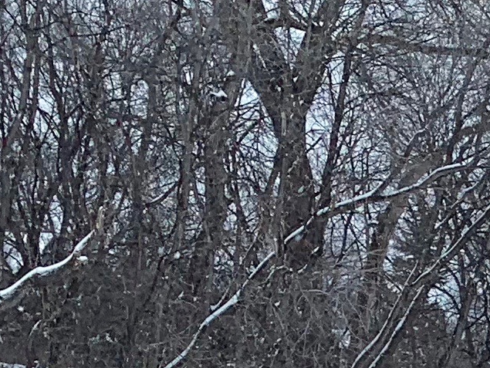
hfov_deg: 9.8
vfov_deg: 8.1
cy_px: 969
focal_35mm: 165
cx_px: 1338
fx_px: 2337
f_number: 1.8
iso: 25
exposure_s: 1/255
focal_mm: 4.25
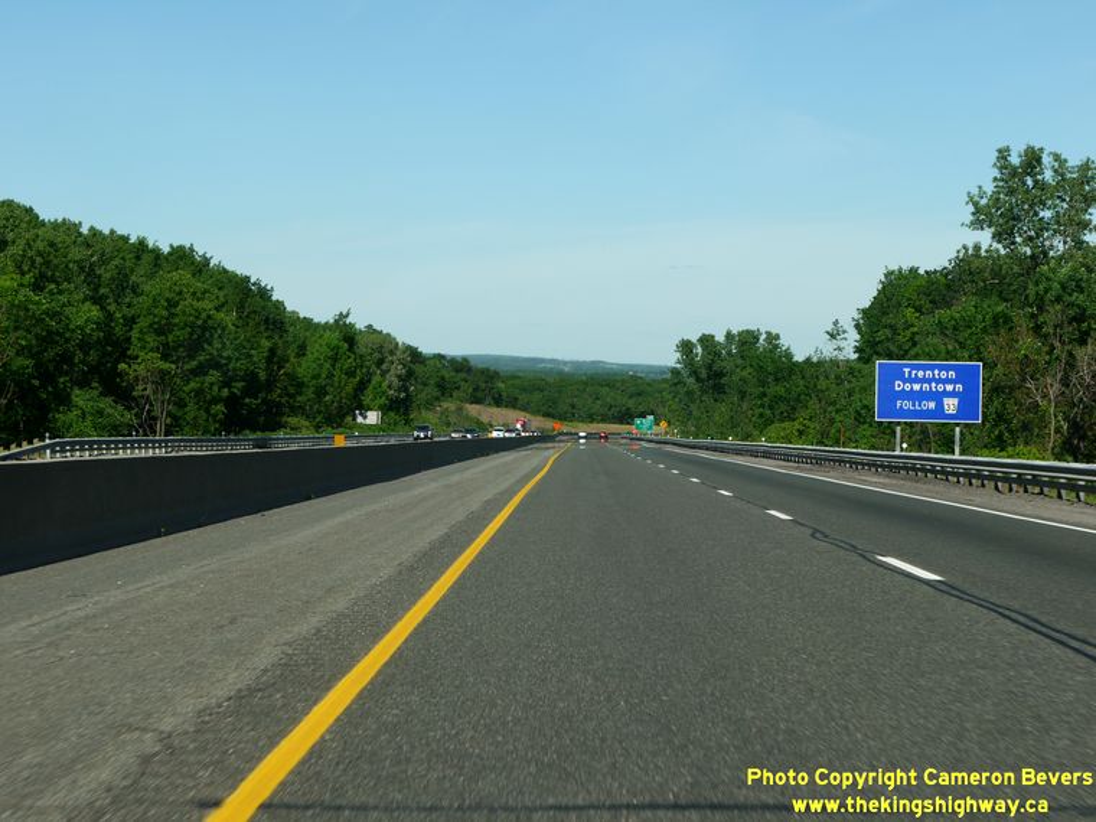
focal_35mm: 80
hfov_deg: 24.4
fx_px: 2533
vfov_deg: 18.4
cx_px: 548
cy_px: 411
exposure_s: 1/320
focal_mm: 40
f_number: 9
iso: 100
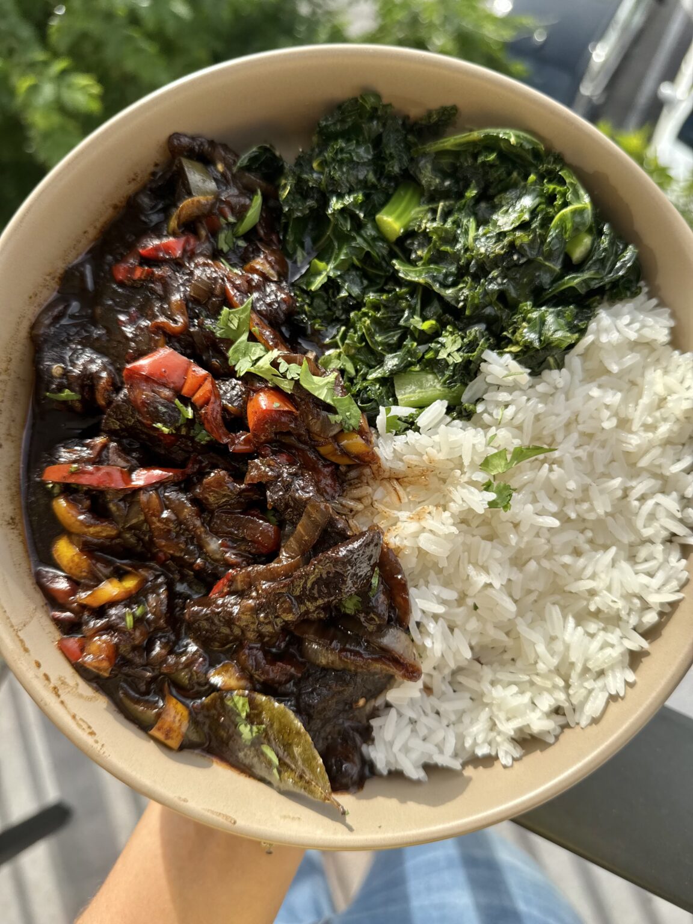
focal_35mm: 24
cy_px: 462
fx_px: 641
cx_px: 346
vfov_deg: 71.6
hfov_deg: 56.8
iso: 80
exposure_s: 1/2299
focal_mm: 6.76
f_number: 1.78
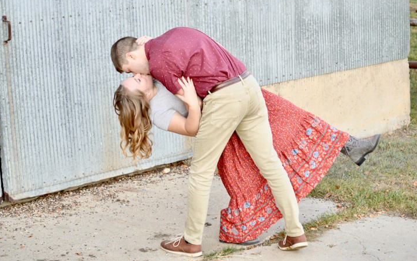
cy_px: 124
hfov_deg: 19.3
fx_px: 1227
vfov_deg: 12.1
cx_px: 208
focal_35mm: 108
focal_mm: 70
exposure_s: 1/125
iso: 220
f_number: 4.5
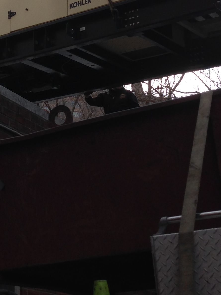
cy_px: 44
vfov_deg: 21.2
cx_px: 22
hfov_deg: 16.0
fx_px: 775
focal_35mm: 91
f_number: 2.4
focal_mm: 4.12
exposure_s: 1/1022
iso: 50
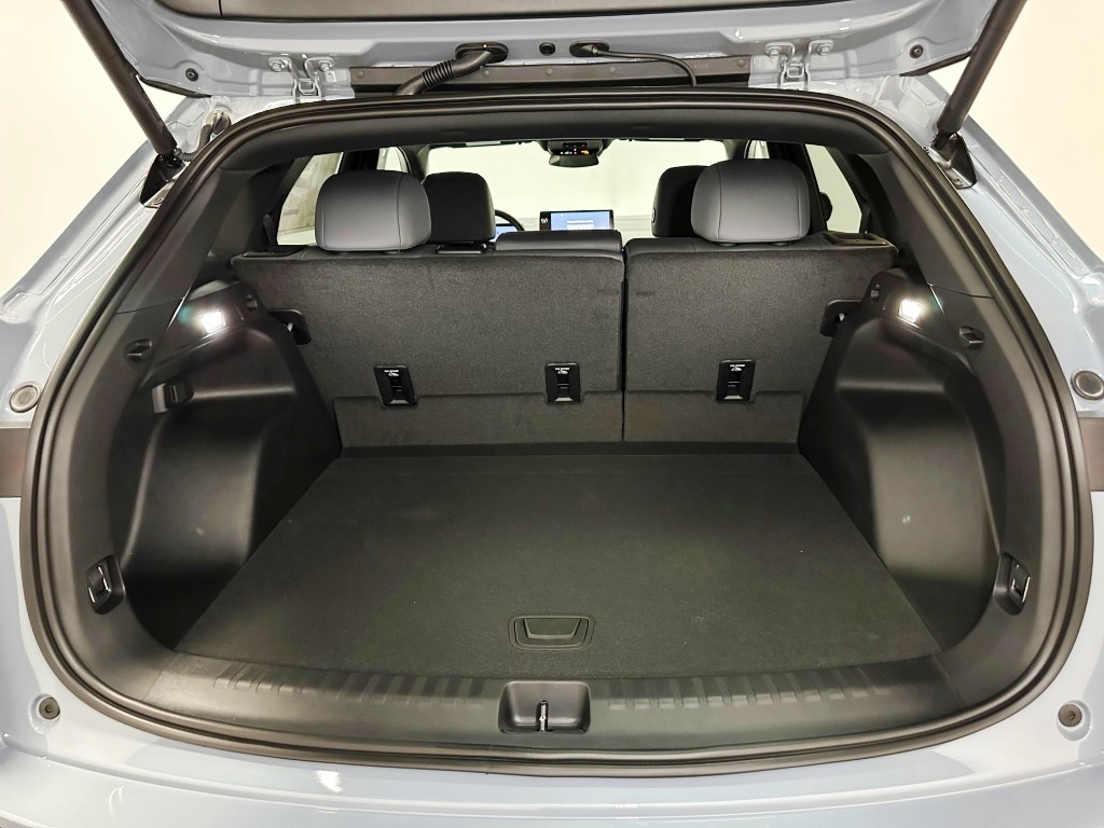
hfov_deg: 71.6
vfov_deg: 56.8
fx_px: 765
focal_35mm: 24
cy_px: 414
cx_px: 552
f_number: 1.78
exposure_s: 1/30
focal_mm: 6.86
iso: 1000
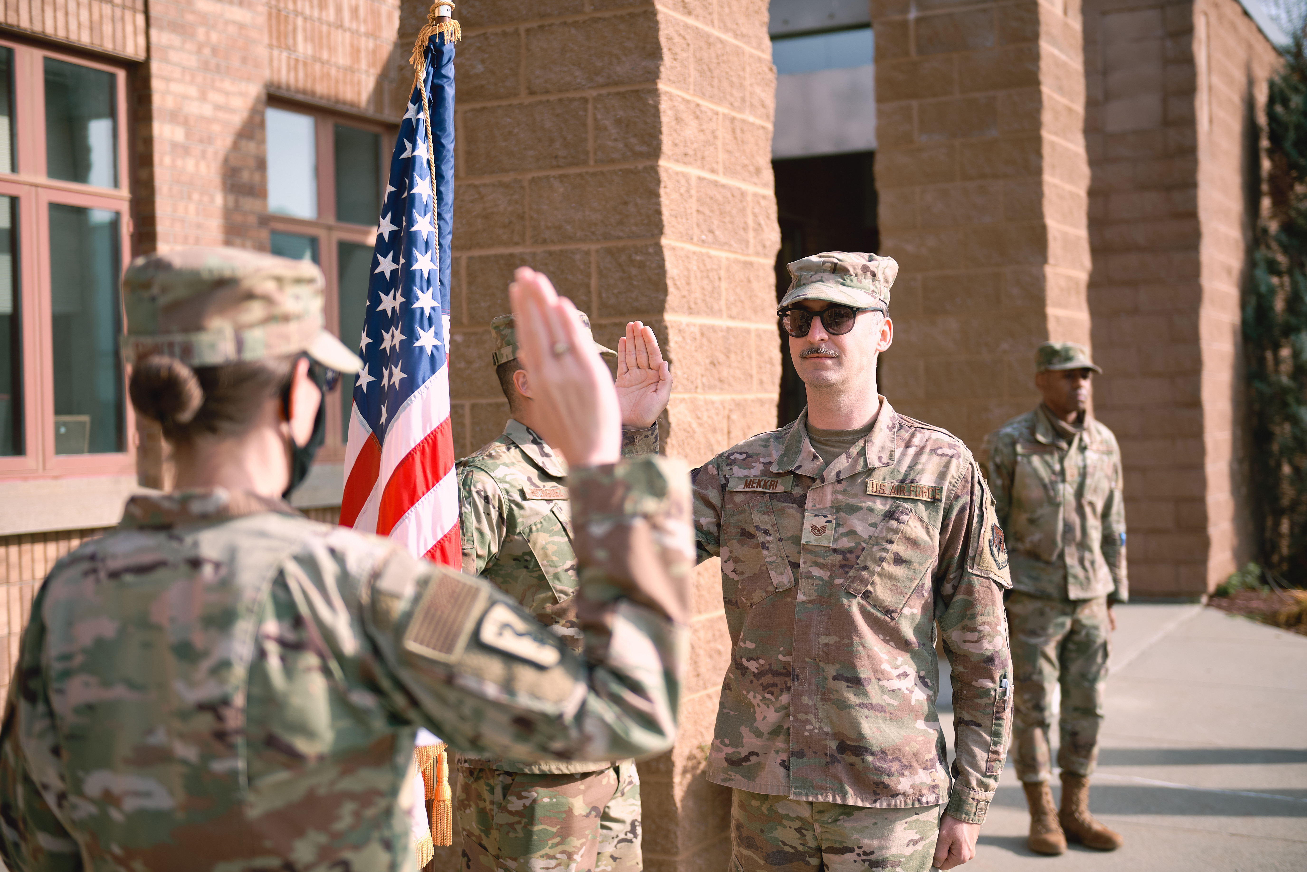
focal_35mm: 50
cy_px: 436
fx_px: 1815
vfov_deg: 27.0
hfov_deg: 39.6
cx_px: 654
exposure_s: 1/1000
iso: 100
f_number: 2.8
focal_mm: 50
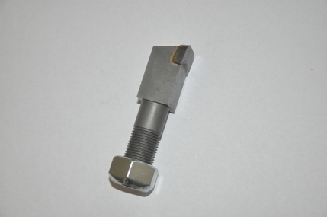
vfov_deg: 15.7
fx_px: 789
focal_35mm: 87
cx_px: 164
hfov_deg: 23.4
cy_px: 108
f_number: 5
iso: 800
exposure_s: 1/60
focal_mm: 58
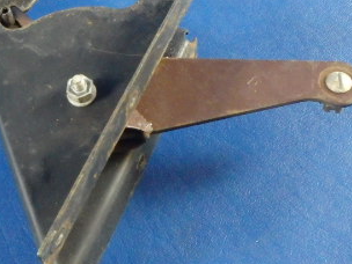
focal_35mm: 59
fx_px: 600
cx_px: 60
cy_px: 35
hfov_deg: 31.7
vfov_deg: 24.2
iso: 1600
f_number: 3.9
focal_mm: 5
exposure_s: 1/30
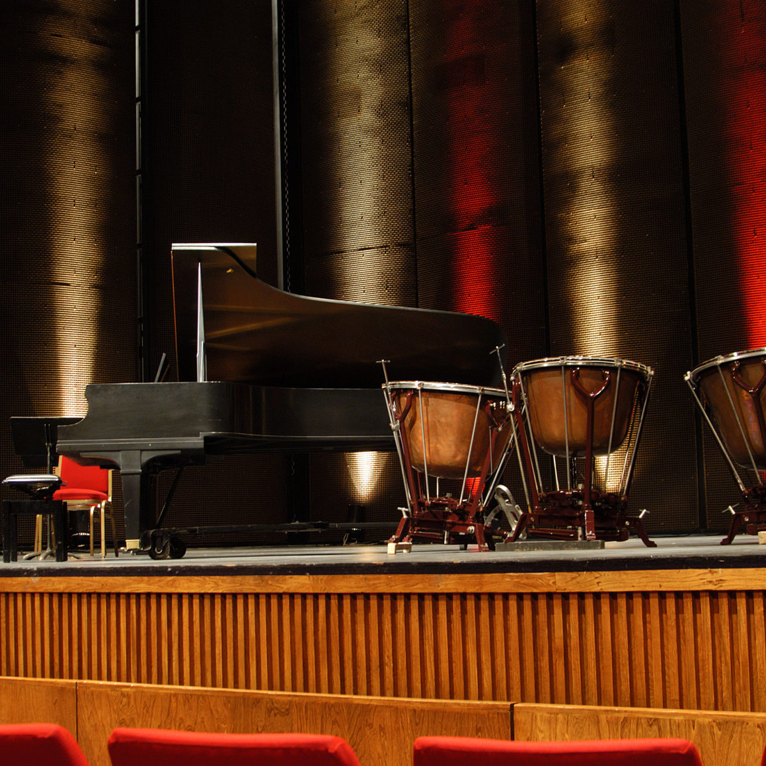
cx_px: 366
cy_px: 385
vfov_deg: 29.6
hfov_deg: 29.5
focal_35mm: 58
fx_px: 1452
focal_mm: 30
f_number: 5
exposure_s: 1/5
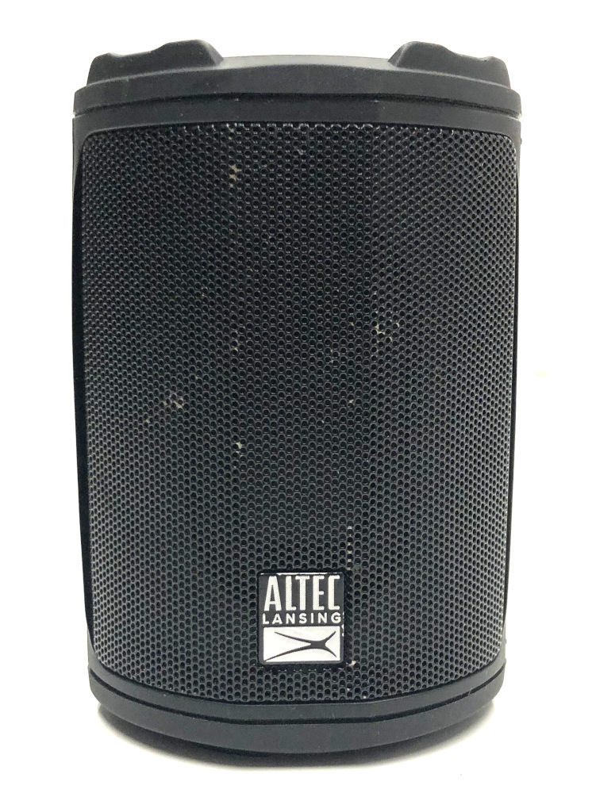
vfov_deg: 63.4
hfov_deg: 49.8
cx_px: 298
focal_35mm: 28
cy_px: 396
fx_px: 642
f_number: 1.8
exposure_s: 1/40
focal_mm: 4
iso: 25
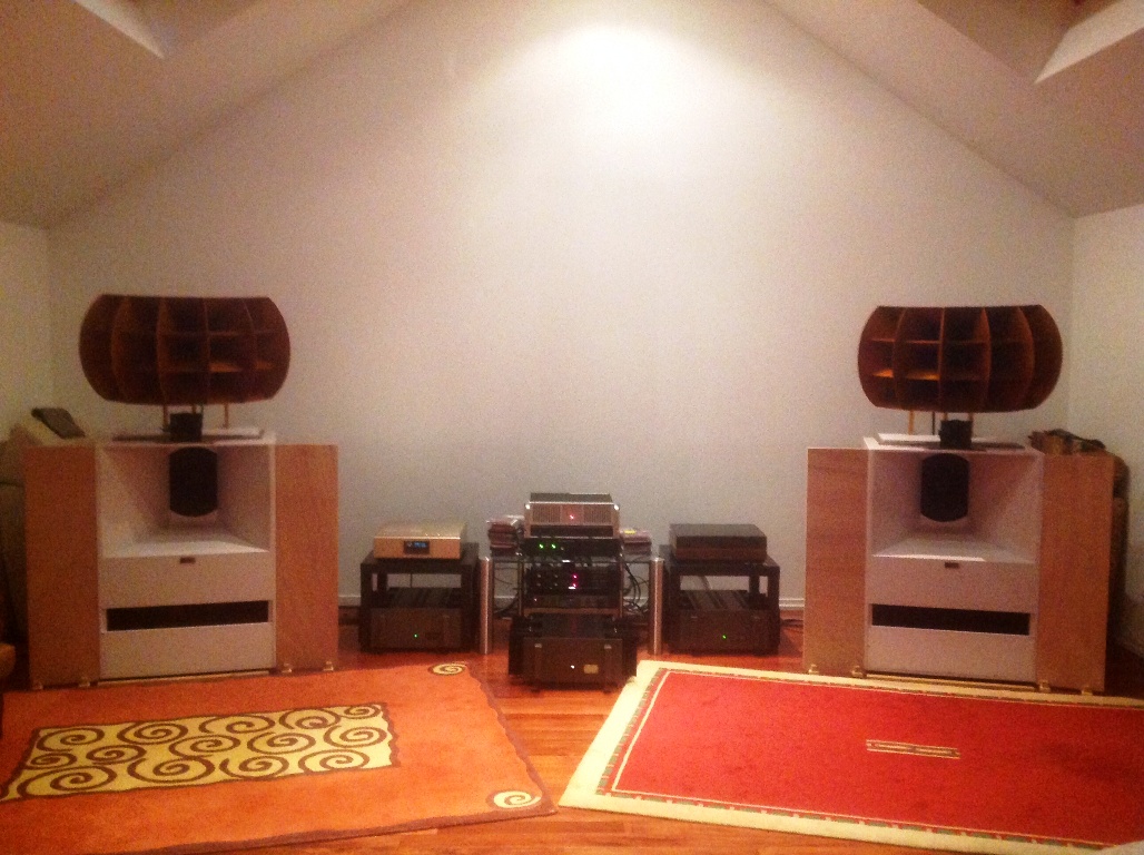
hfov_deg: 52.7
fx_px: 1155
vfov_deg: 40.6
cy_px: 428
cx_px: 572
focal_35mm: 35
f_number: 2.4
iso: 500
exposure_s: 1/15
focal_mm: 4.28
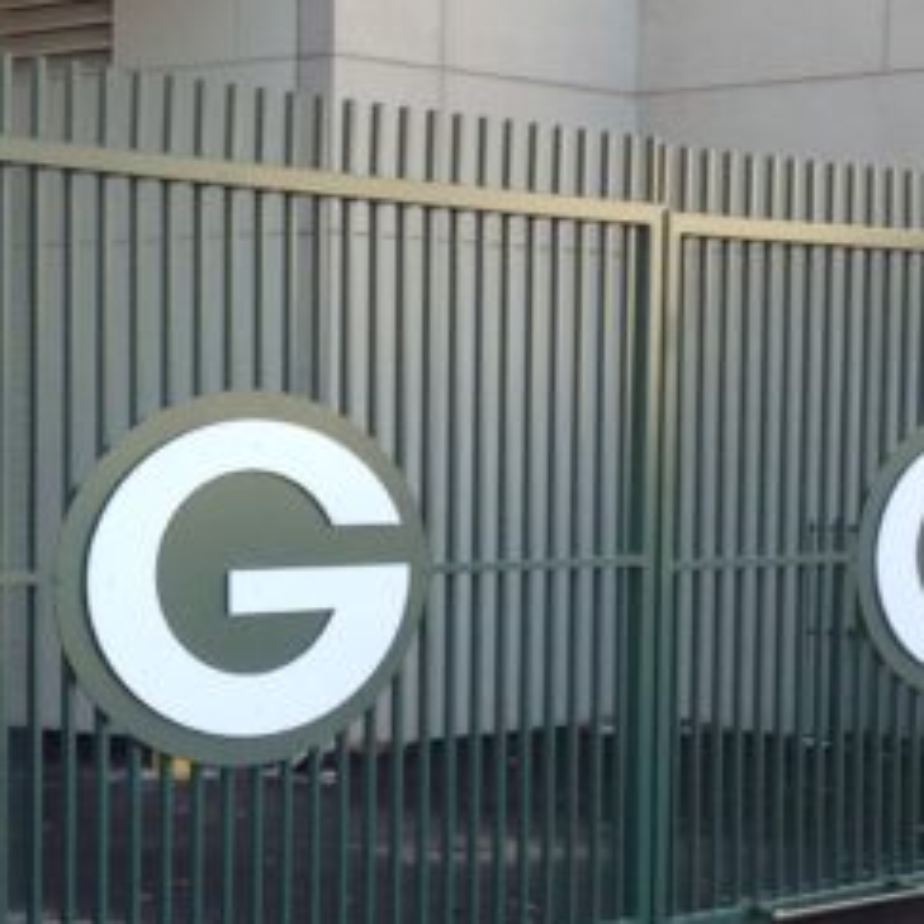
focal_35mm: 123
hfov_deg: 13.9
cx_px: -80
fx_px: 3715
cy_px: 696
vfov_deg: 14.1
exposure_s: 1/196
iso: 50
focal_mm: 4.12
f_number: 2.4
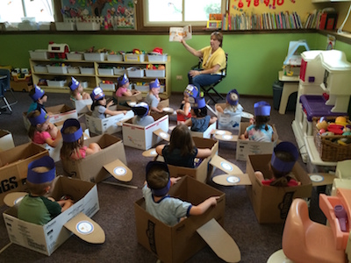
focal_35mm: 30
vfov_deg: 46.8
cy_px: 132
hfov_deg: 60.0
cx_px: 176
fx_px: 304
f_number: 2.2
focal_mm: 4.12
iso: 64
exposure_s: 1/30
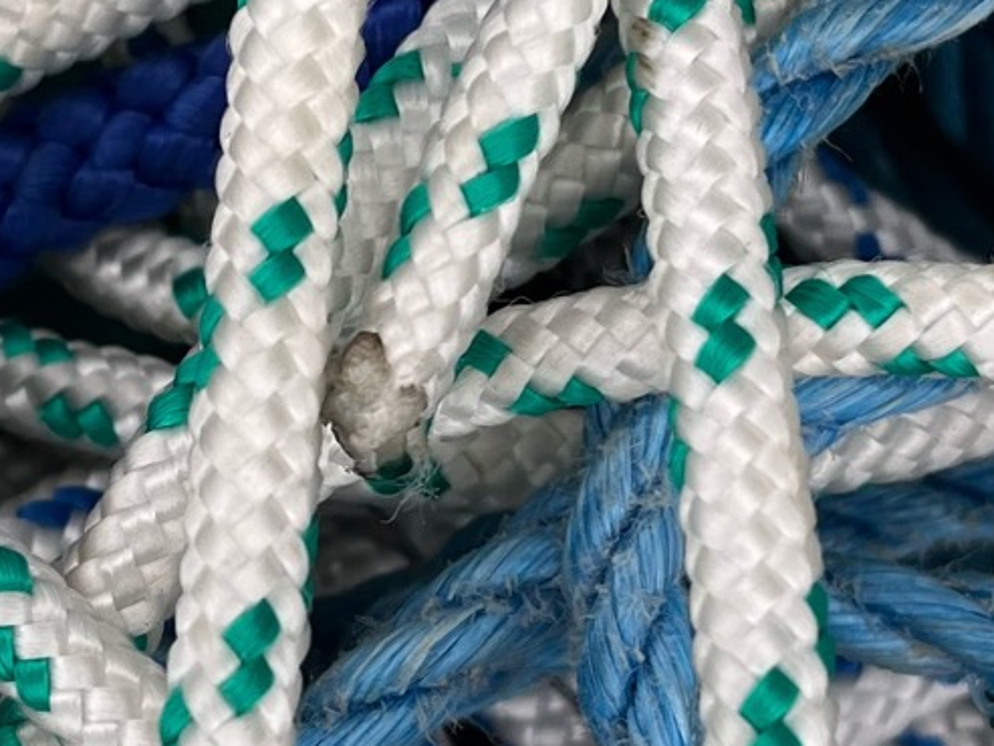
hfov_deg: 18.1
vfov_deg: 13.7
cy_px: 567
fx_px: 3102
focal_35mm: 108
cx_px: 222
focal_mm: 5.1
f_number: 1.6
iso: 50
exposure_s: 1/449
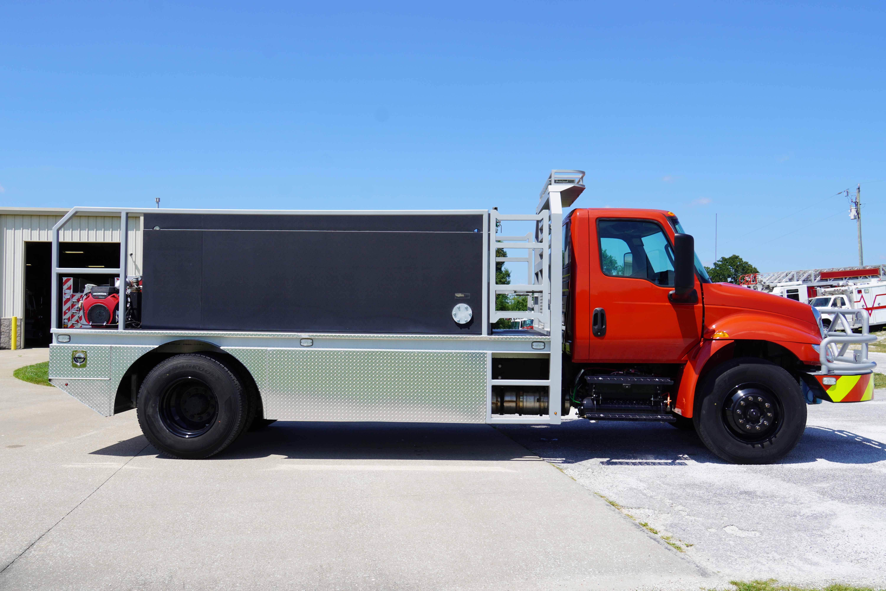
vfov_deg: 40.0
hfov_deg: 57.2
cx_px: 443
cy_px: 296
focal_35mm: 33
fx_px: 812
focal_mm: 22
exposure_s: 1/160
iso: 100
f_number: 10
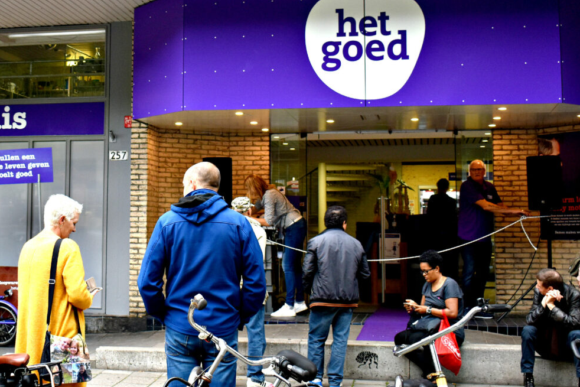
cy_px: 122
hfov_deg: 32.4
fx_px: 983
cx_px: 164
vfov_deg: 22.2
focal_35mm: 61
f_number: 4.2
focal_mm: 26
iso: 400
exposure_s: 1/250
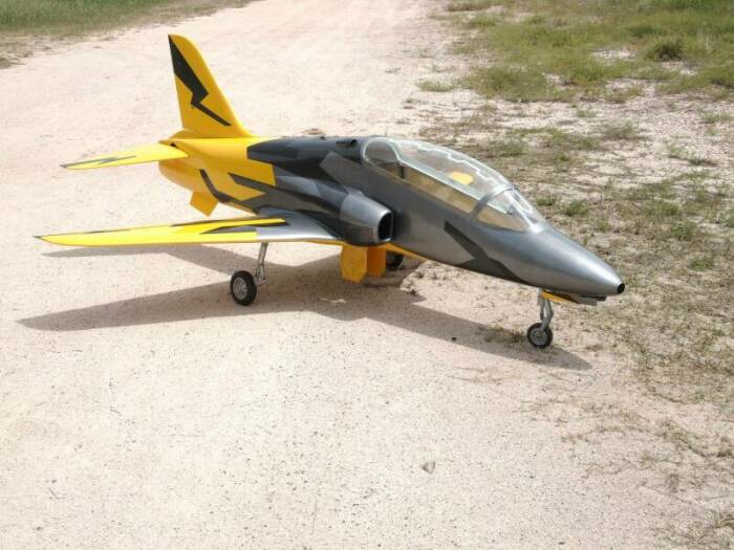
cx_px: 367
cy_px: 275
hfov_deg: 35.5
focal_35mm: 54
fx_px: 1145
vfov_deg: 27.0
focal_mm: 9.6
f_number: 5
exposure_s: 1/1000
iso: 80
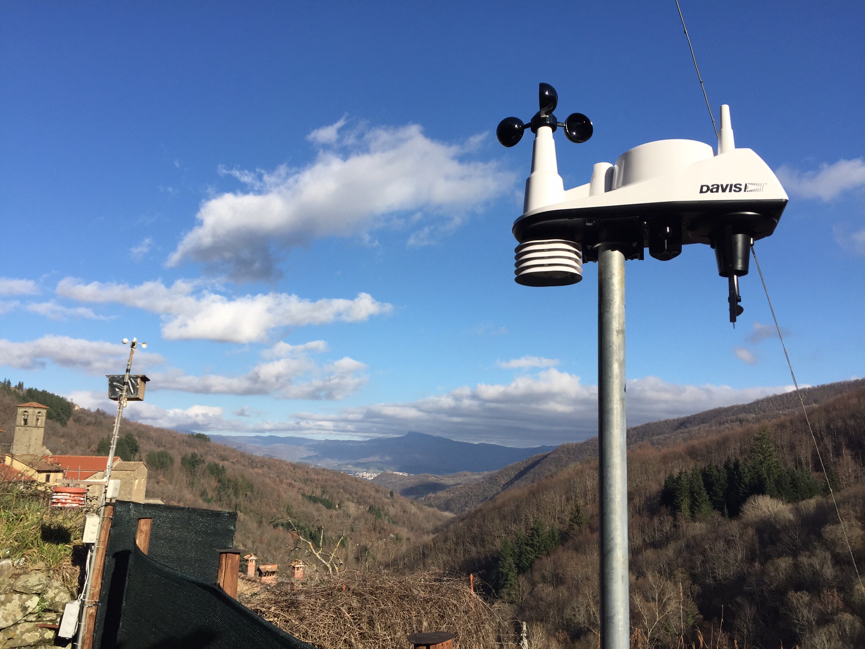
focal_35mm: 29
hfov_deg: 61.7
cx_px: 432
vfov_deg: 48.2
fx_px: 725
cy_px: 324
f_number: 2.2
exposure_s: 1/2326
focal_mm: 4.15
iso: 32
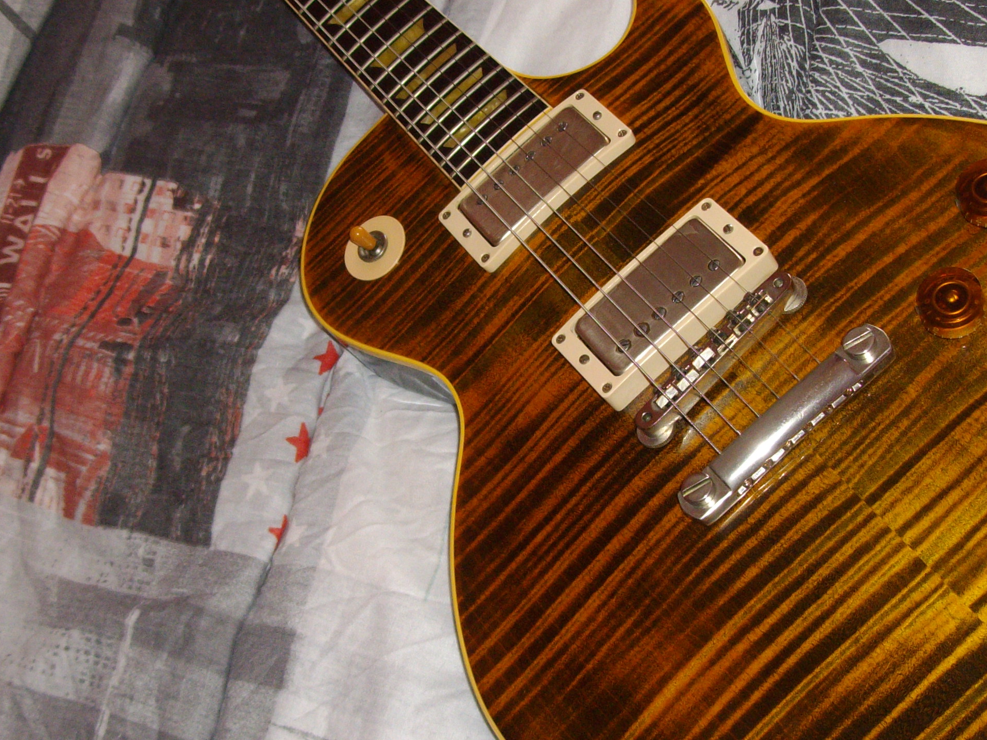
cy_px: 312
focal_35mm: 58
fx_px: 1654
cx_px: 574
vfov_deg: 25.2
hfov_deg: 33.2
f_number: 2.7
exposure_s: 1/50
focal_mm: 6
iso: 160
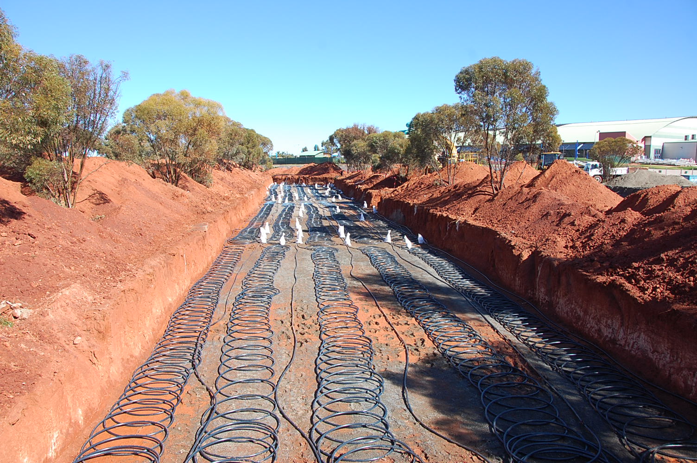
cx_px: 348
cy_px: 232
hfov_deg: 67.4
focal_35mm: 27
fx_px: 522
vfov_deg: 47.8
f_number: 8
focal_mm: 18
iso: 200
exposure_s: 1/250
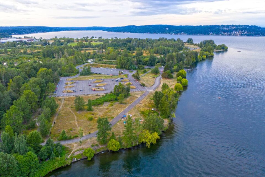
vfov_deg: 46.4
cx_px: 132
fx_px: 206
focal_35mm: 28
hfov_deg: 65.5
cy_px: 88
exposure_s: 1/30
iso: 100
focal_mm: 10.26
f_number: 3.2
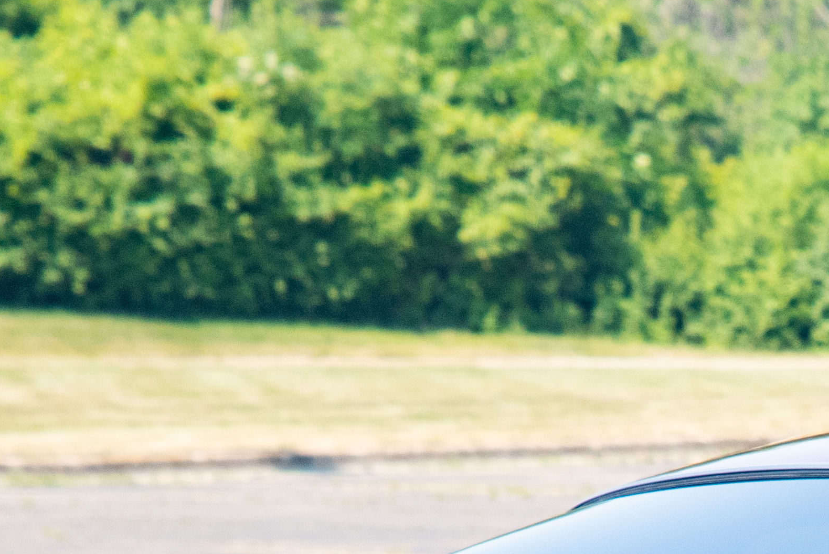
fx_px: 7510
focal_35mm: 326
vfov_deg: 4.2
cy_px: 1156
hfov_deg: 6.2
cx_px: 1249
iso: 800
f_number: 5.6
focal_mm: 70
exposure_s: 1/500
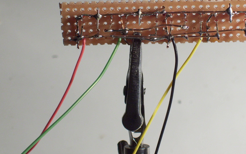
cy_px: 52
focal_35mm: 146
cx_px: 153
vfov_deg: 9.0
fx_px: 979
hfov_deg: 14.3
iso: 160
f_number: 4.6
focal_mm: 18
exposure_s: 1/20
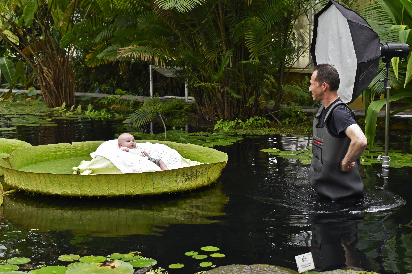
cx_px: 206
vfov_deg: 20.2
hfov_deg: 29.9
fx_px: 772
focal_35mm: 68
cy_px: 137
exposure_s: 1/160
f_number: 6.3
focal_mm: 45
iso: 400
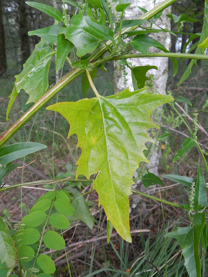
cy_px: 138
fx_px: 256
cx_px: 104
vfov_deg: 56.8
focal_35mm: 32
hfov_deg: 44.2
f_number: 3.7
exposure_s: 1/40
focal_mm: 5.6
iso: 160
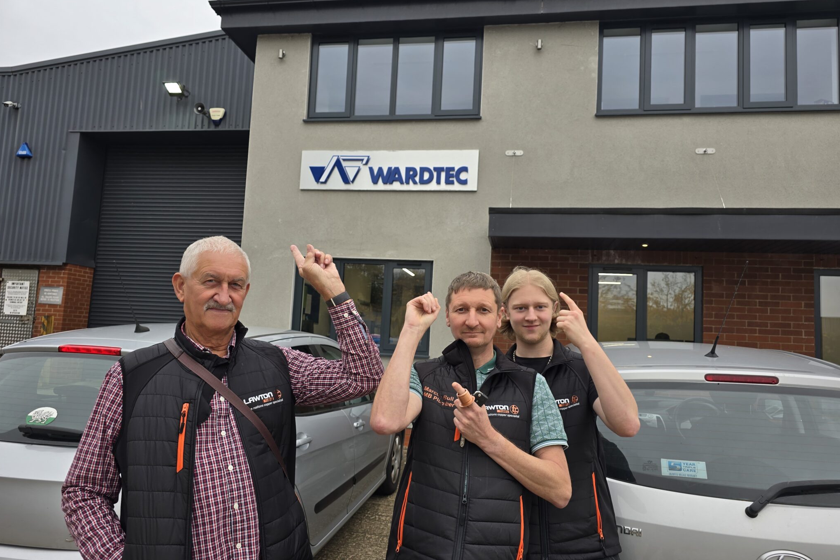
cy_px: 292
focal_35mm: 24
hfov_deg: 73.7
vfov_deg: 53.1
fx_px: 560
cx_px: 419
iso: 12
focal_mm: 6.3
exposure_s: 1/117
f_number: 1.7
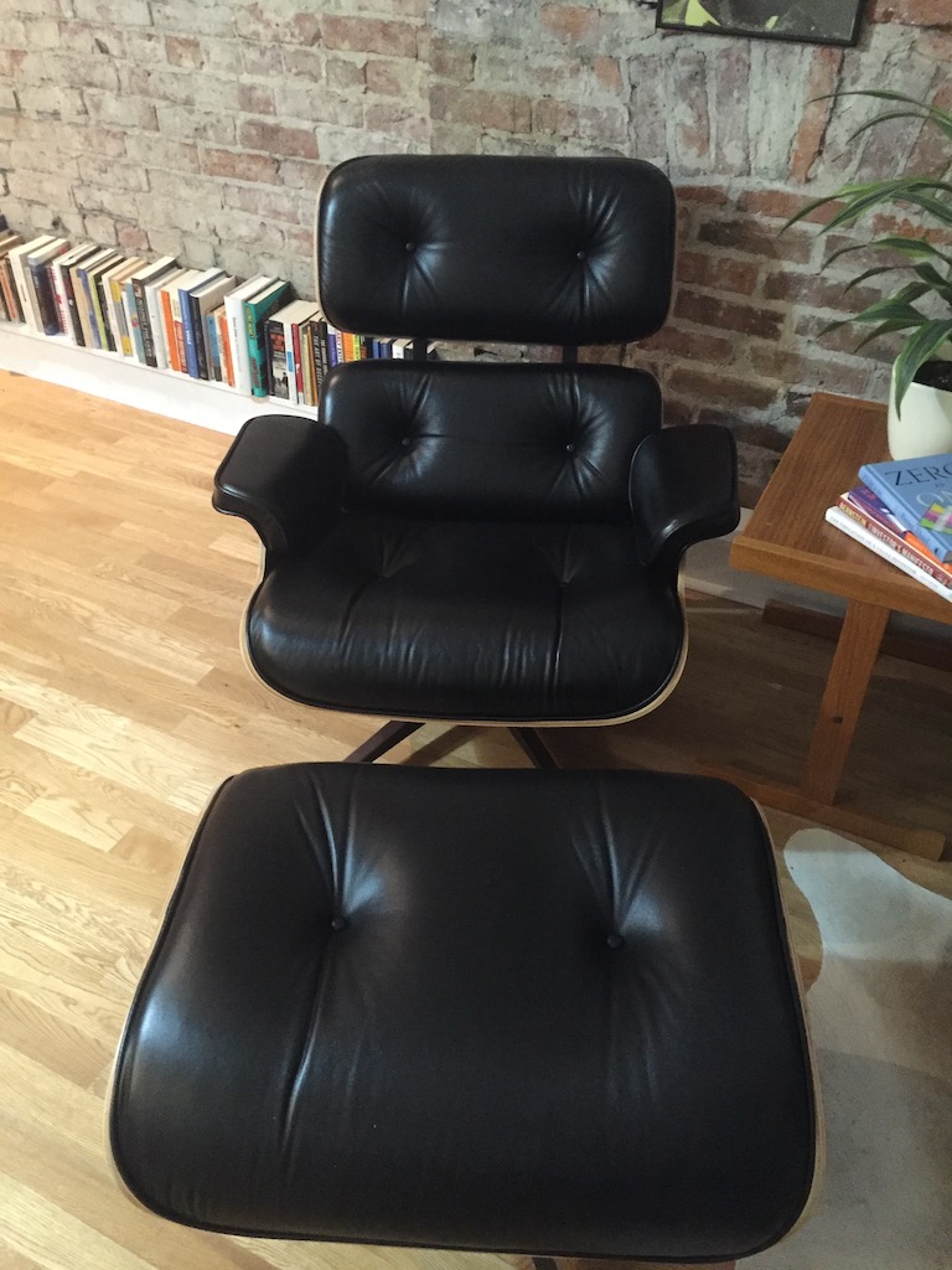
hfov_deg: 48.2
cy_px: 635
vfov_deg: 61.7
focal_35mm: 29
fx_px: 1063
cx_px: 476
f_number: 2.2
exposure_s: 1/15
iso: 400
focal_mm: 4.15
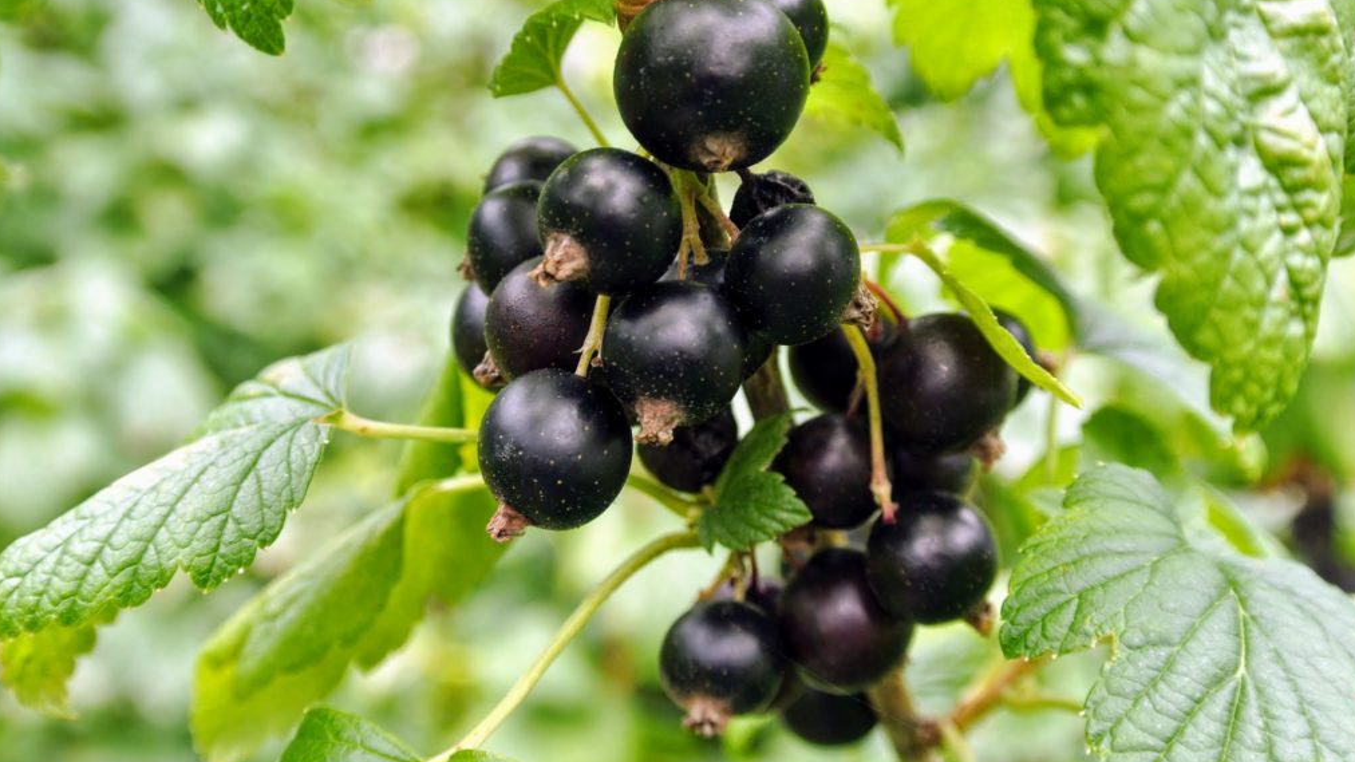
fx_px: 1868
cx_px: 678
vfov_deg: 23.0
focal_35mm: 52
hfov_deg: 39.9
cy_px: 355
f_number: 4.5
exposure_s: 1/125
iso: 110
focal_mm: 18.2
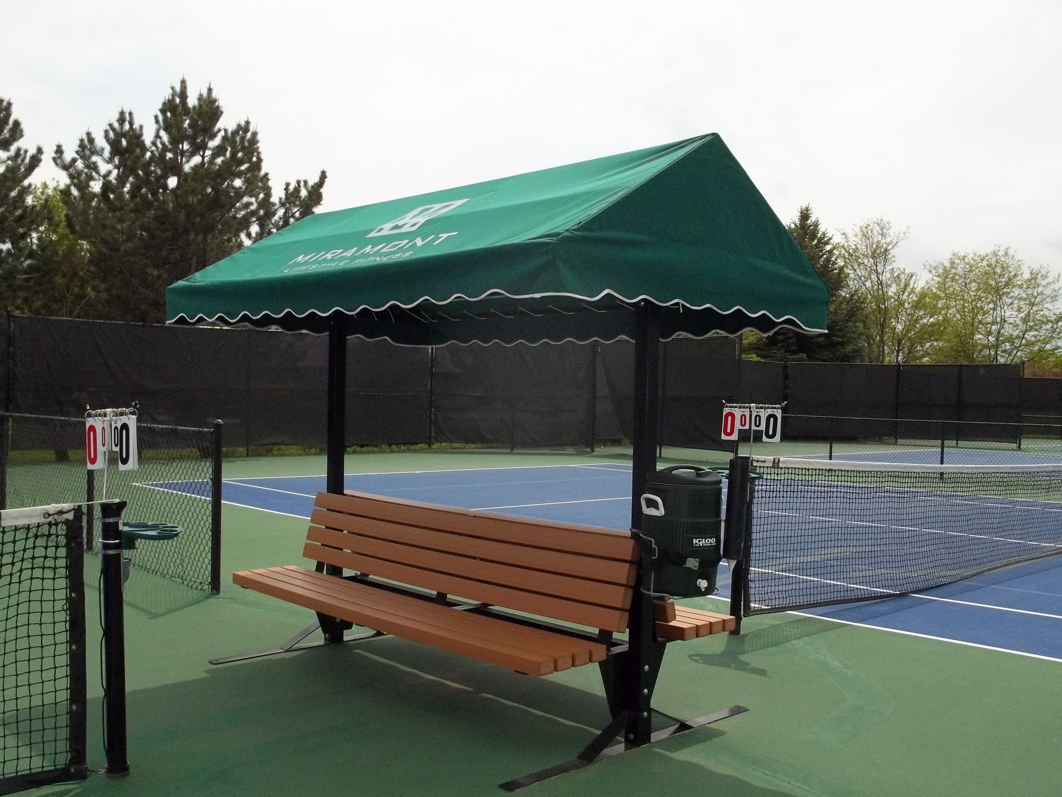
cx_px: 531
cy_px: 398
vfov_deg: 42.9
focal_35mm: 33
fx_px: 1012
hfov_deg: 55.4
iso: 200
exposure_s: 1/640
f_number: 8
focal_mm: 5.9
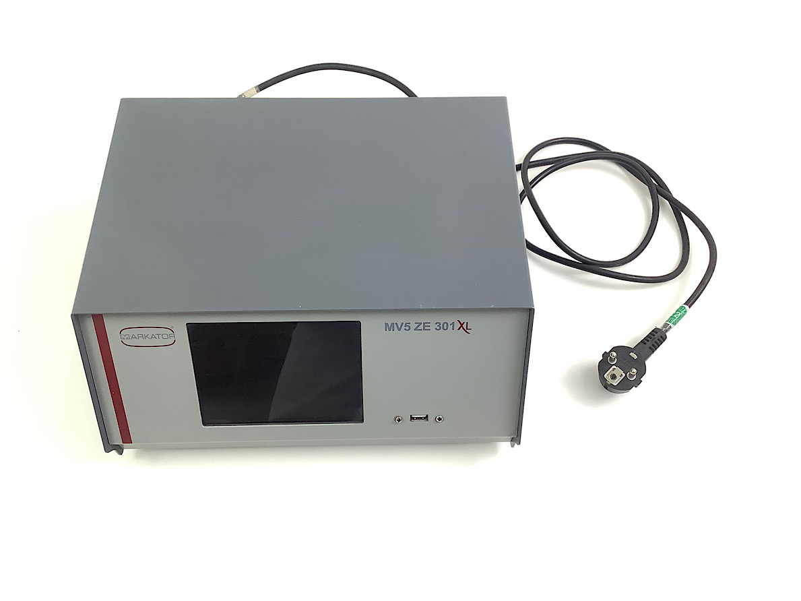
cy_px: 300
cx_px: 400
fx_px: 717
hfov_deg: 58.3
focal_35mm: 31
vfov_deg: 45.4
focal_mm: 3.3
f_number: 2.4
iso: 50
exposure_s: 1/50
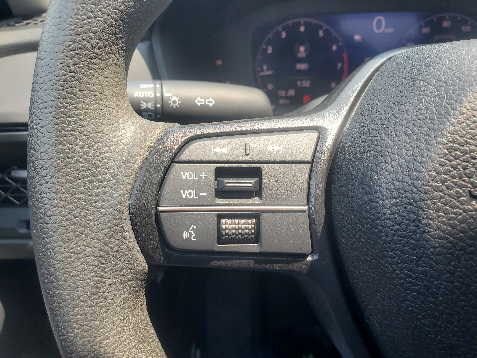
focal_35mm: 26
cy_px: 179
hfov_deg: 67.3
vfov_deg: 53.1
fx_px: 358
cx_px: 238
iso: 50
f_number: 2.4
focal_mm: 4.3
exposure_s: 1/249
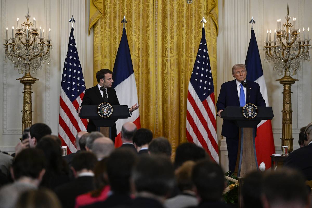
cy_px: 104
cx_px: 156
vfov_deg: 11.4
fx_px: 1040
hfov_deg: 17.1
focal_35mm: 120
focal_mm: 120
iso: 2500
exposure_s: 1/320
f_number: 2.8
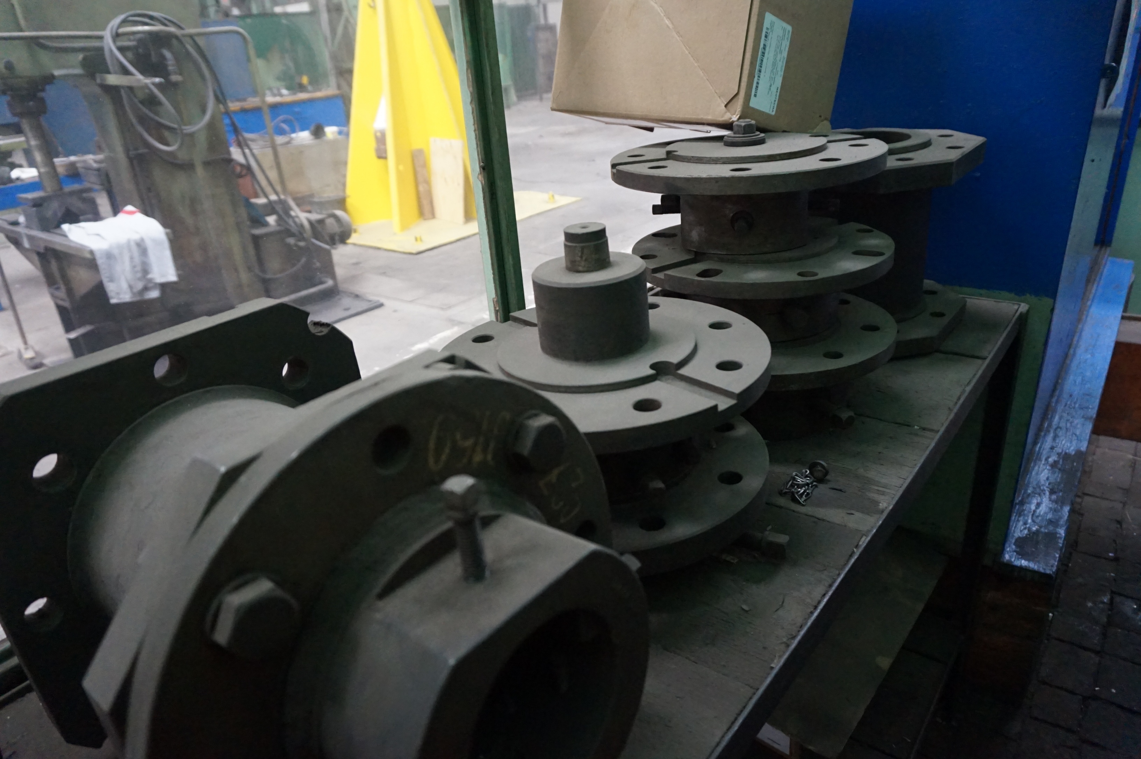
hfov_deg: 73.8
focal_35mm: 24
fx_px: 760
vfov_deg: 53.1
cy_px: 380
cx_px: 570
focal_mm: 16
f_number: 3.5
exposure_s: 1/50
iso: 3200
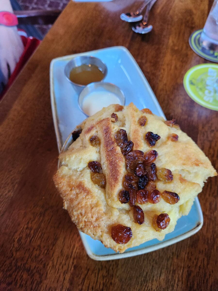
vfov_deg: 73.9
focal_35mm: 23
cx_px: 109
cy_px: 146
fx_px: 193
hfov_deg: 58.9
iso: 640
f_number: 1.8
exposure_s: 1/120
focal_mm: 5.4
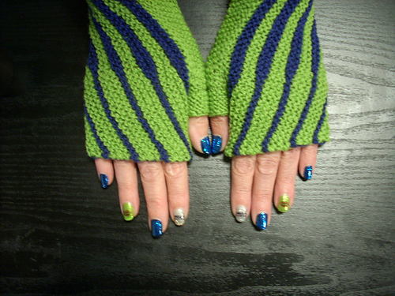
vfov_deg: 38.7
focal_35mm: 37
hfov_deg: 50.1
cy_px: 148
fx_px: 422
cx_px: 198
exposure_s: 1/10.4
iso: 200
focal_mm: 6.2
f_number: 2.8
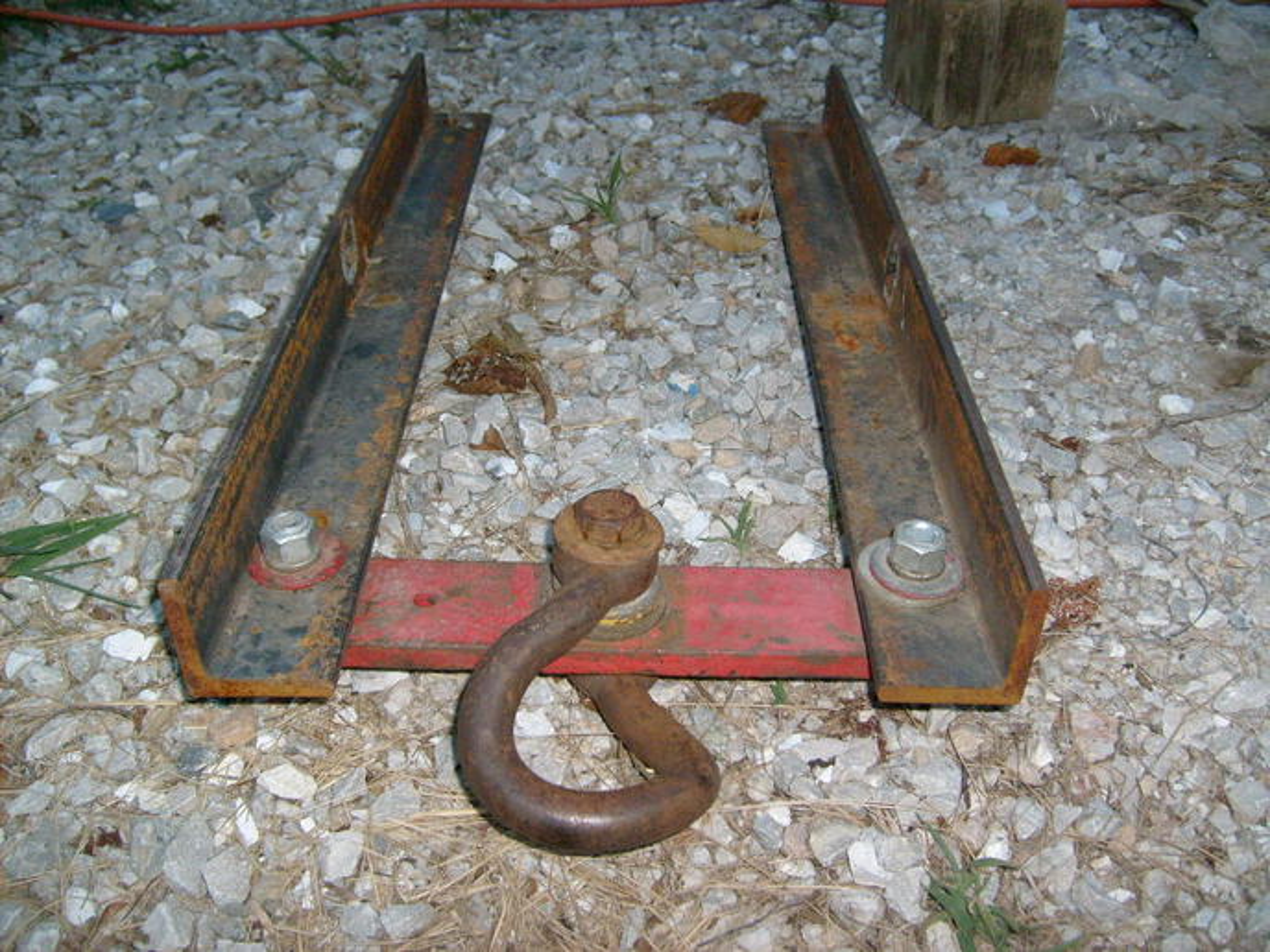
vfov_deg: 40.7
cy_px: 476
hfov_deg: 52.6
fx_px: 1284
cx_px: 635
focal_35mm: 35
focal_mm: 5.8
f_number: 2.8
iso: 100
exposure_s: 1/45
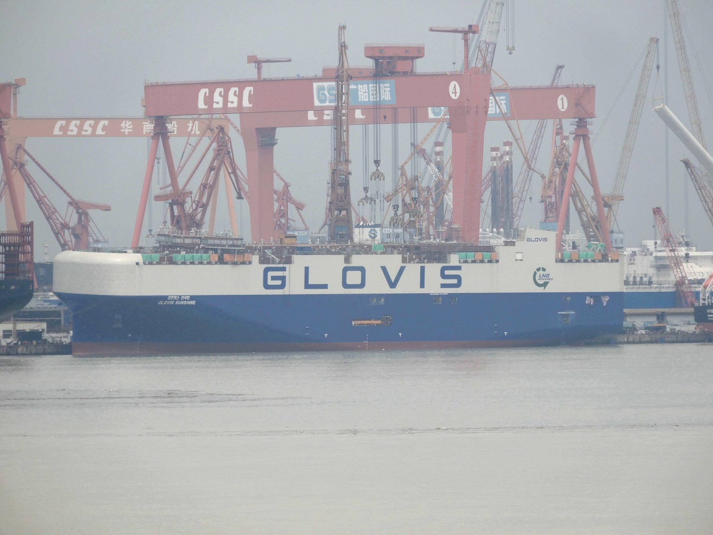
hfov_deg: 4.4
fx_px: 9270
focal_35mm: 450
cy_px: 268
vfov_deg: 3.3
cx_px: 356
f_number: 6.3
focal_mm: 80.3
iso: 80
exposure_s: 1/500
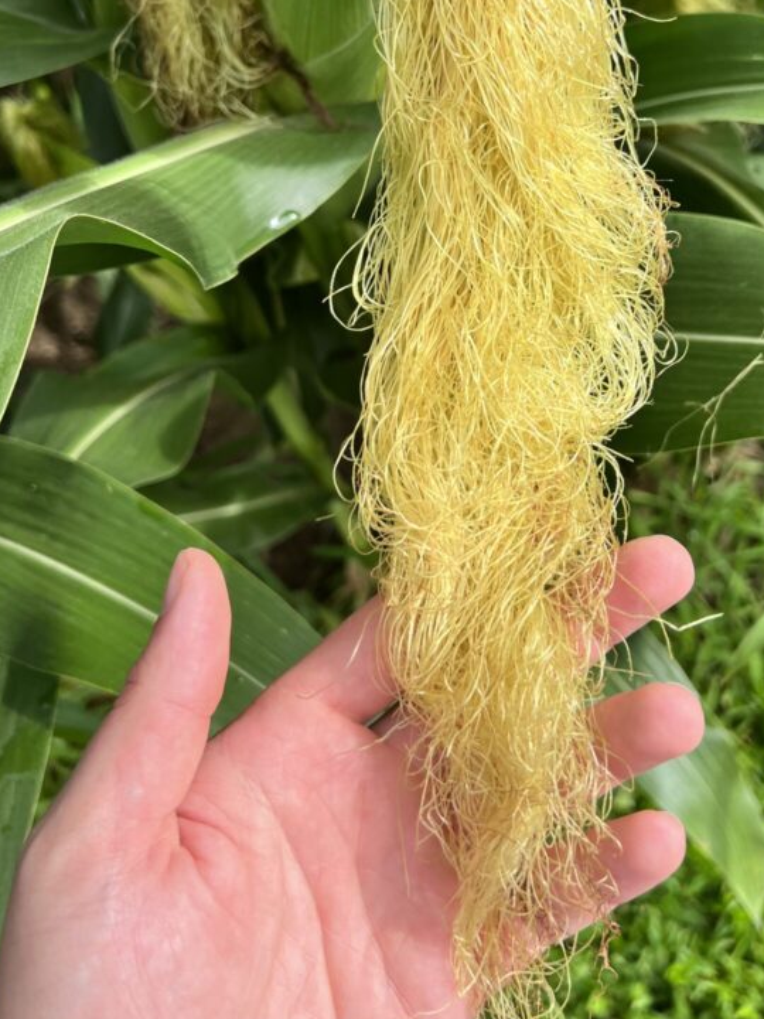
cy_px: 351
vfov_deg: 49.4
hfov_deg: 38.5
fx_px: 1089
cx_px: 464
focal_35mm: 37
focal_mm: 5.7
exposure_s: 1/1575
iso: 50
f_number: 1.5
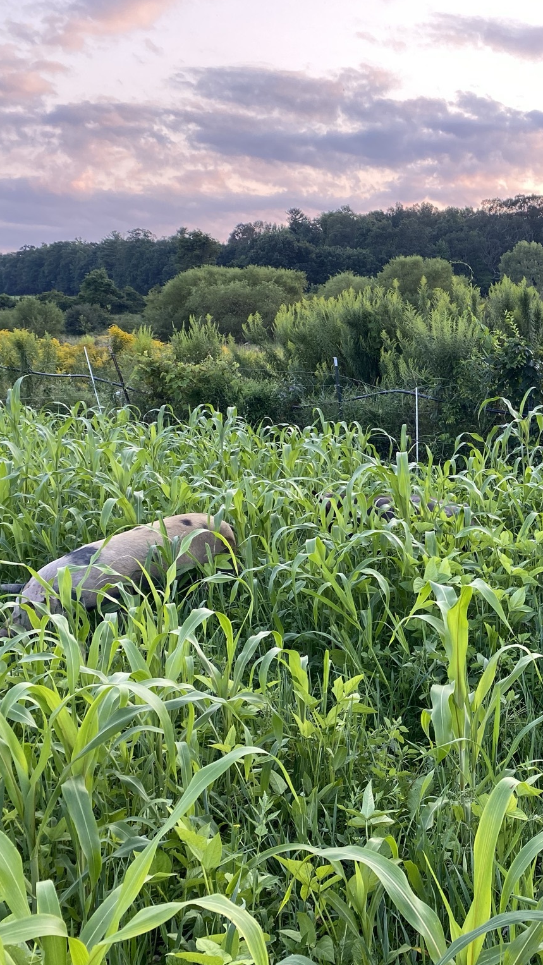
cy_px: 483
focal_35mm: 38
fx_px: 973
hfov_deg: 28.8
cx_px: 570
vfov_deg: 52.8
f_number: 1.8
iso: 50
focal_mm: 4.25
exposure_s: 1/122
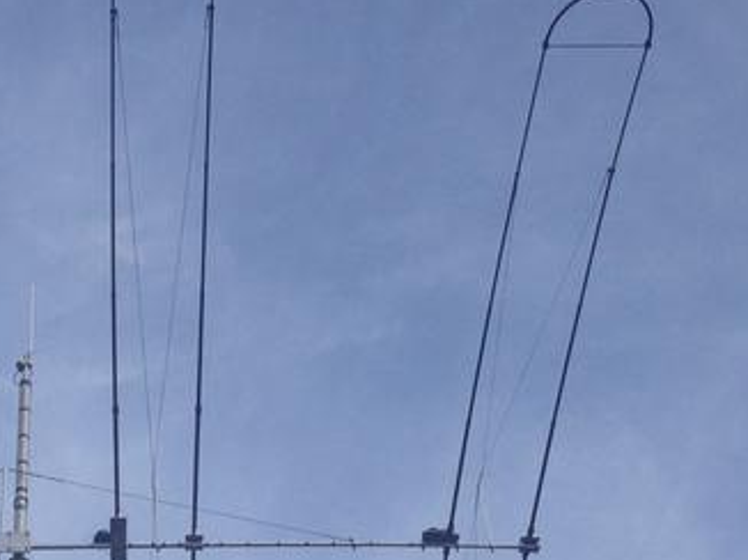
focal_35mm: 81
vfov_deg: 18.0
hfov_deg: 23.2
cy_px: 457
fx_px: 1749
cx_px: 0
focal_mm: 4.12
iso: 50
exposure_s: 1/1427
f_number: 2.4
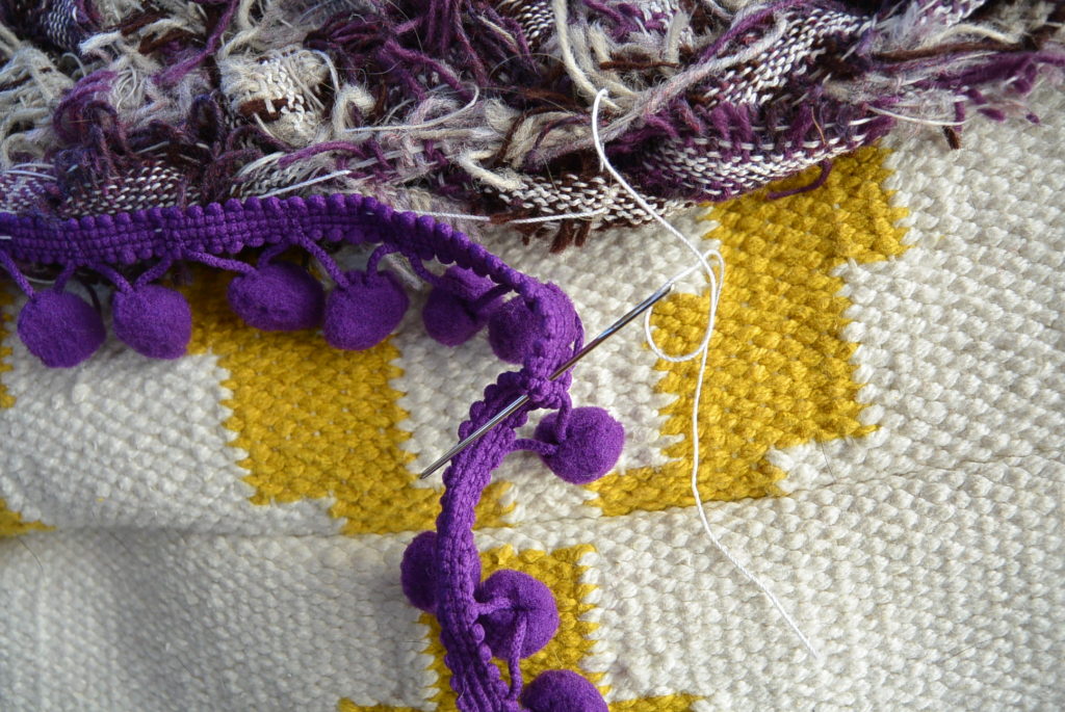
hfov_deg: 57.2
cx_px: 532
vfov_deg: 40.1
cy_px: 356
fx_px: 977
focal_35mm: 33
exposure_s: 1/250
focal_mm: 12.5
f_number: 3.8
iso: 400
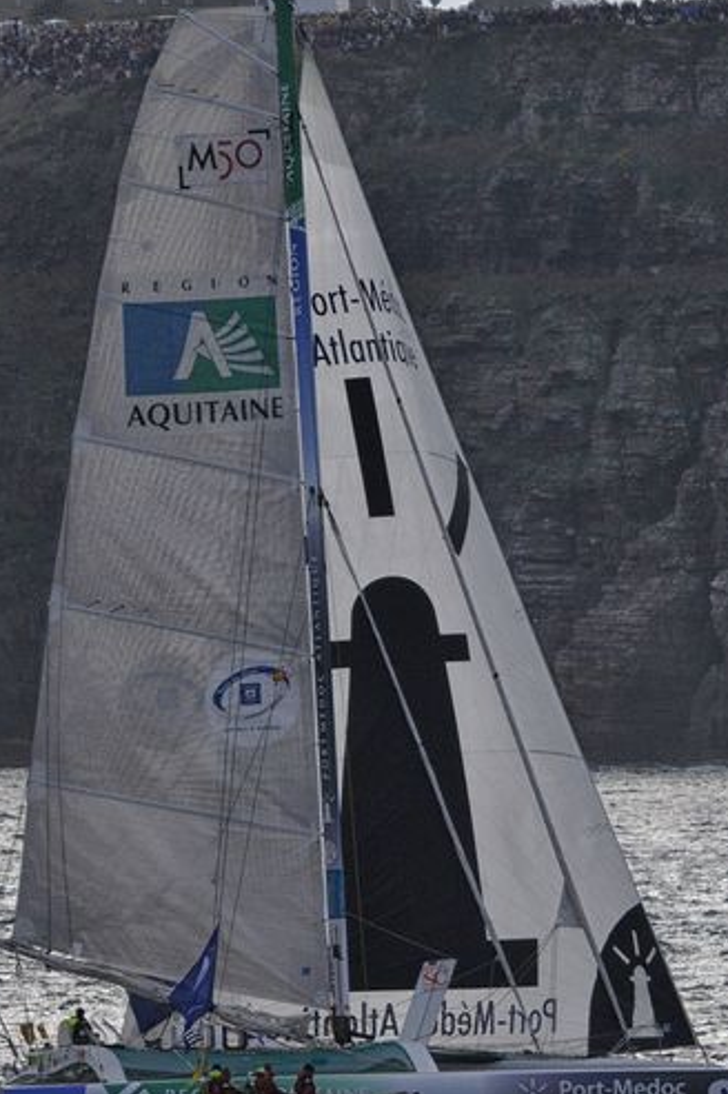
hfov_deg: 2.7
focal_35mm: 507
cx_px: 468
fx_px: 15397
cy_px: 331
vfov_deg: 4.1
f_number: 5
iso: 640
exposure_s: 1/5000
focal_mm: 185
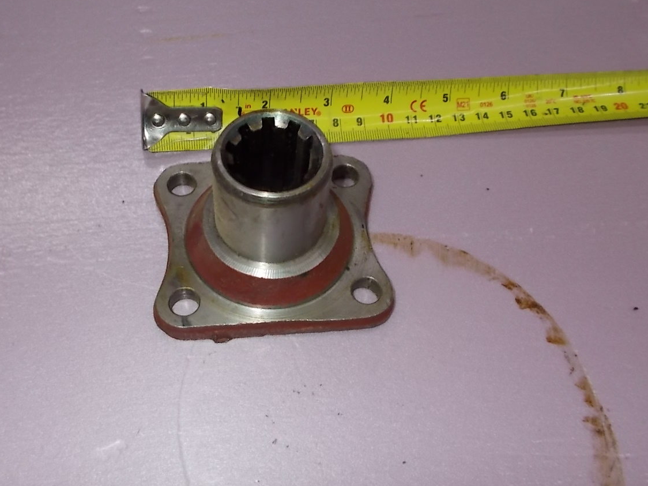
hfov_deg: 49.9
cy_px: 236
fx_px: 693
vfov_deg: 38.7
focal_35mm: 37
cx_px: 273
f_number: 3.2
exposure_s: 1/25
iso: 200
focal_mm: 4.6
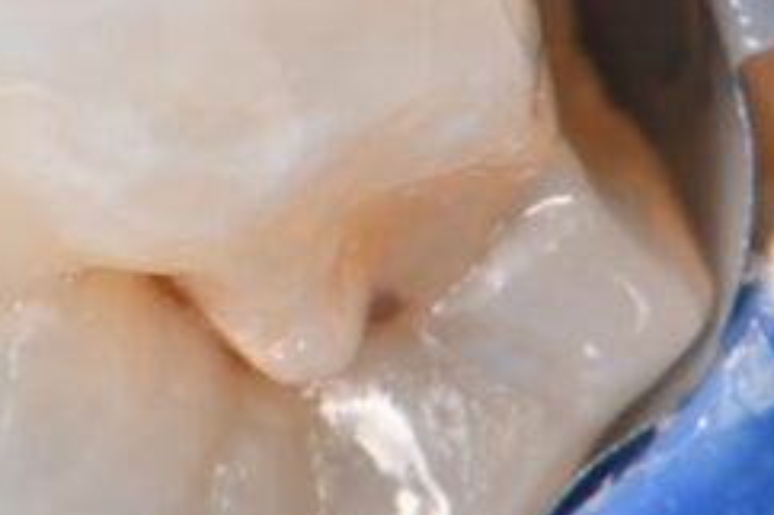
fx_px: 14287
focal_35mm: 665
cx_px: 51
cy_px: 16
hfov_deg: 3.1
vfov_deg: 2.1
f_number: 32
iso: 200
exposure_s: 1/160
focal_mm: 105
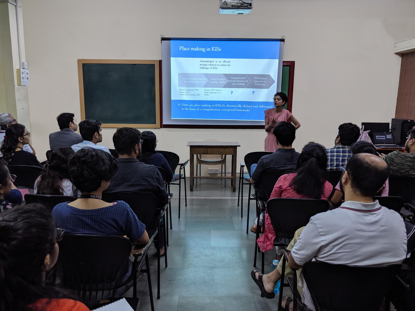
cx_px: 208
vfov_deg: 51.4
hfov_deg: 65.3
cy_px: 156
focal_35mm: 27
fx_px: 324
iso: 48
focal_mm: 4.44
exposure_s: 1/49.9
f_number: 1.8
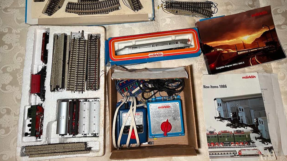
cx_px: 145
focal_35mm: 29
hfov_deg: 66.1
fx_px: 221
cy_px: 57
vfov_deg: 39.8
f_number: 1.5
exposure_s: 1/60
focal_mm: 5.7
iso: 250
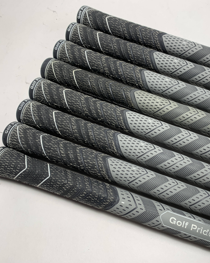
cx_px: 136
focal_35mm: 34
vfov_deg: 52.8
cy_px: 132
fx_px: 264
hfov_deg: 42.9
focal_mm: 4.25
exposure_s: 1/140
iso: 25
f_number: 1.8
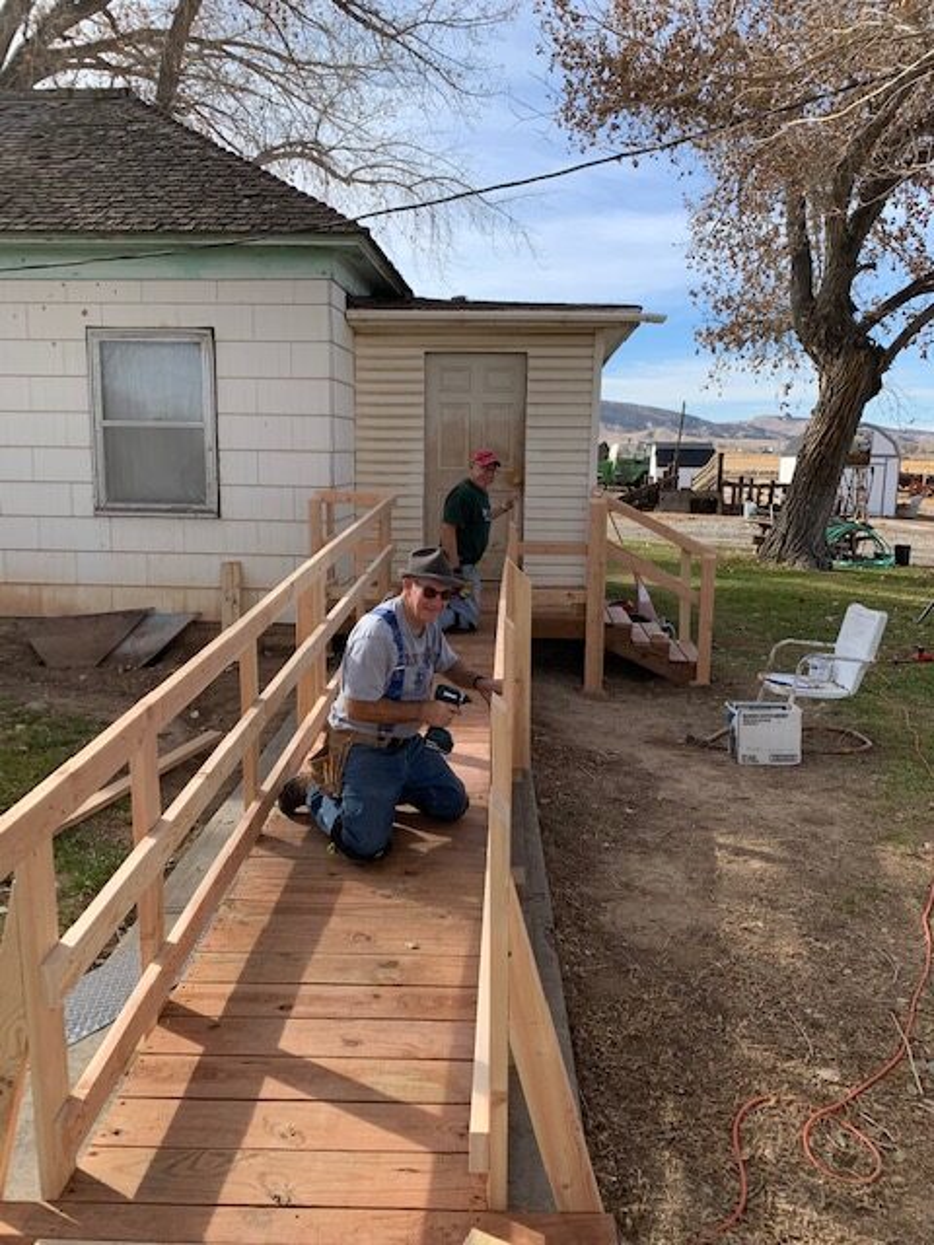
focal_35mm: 26
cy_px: 622
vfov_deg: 67.3
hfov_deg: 53.1
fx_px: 935
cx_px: 467
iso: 25
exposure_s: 1/981
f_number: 1.8
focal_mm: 4.25
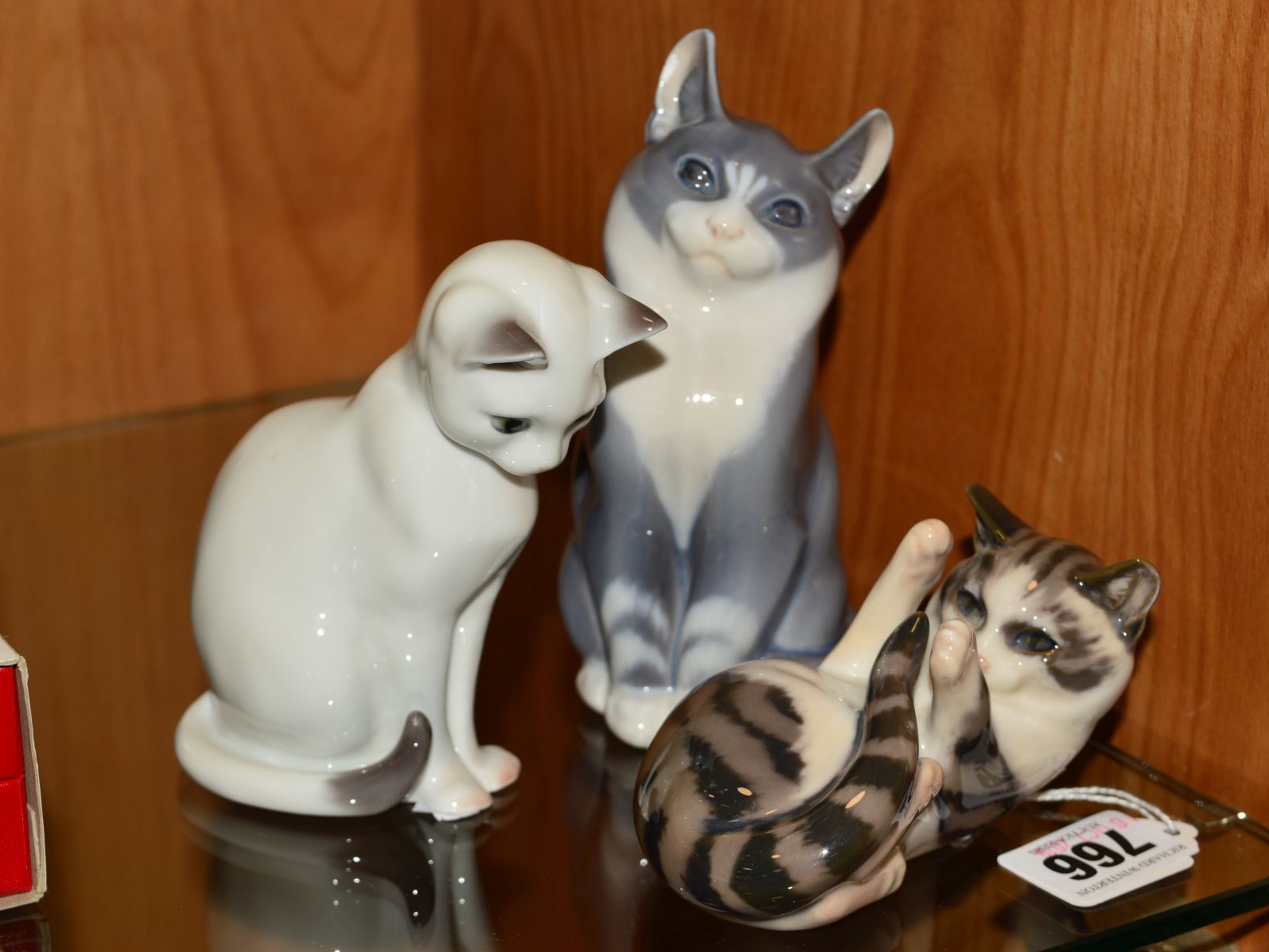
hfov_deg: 26.0
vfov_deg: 19.6
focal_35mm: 75
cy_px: 475
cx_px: 671
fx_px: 2749
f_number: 8
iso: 100
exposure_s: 1/60
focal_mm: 46
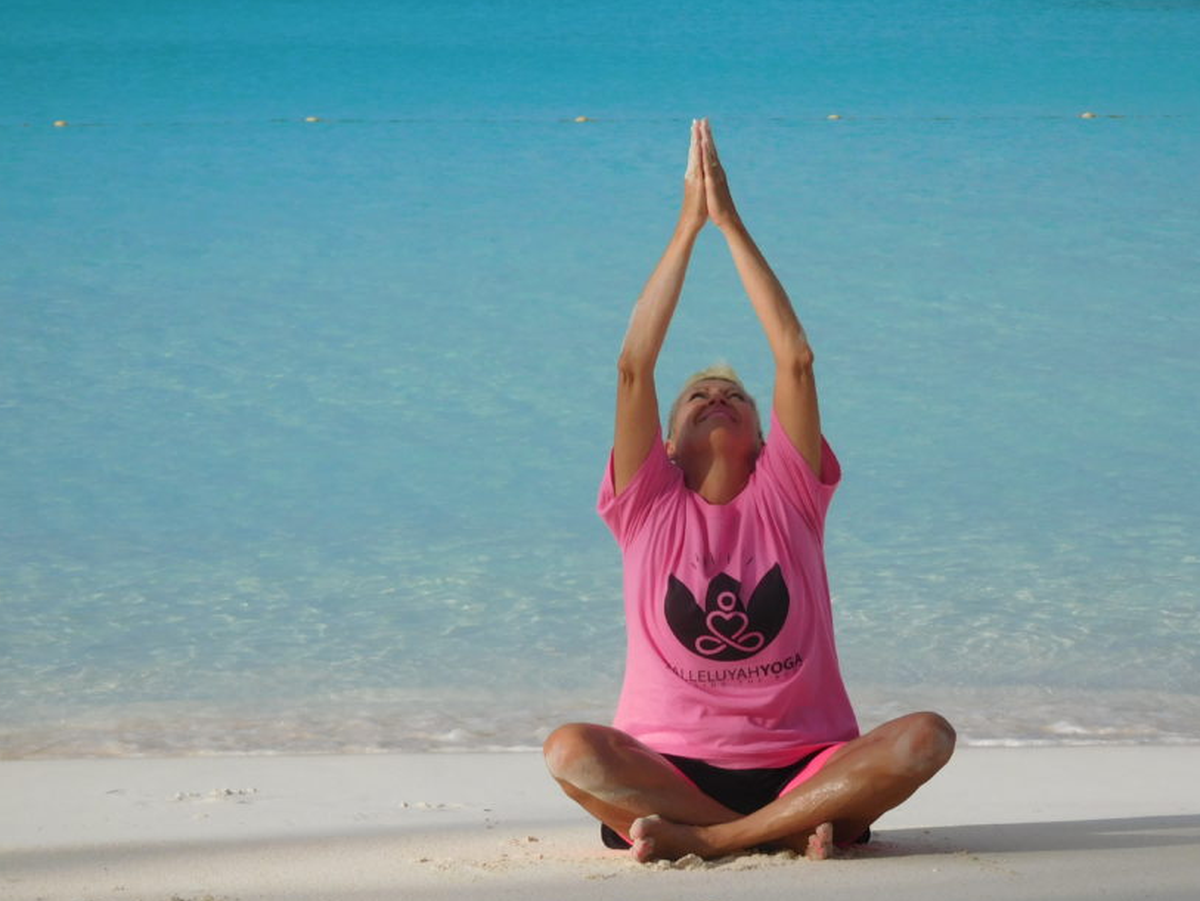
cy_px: 422
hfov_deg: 15.6
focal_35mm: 126
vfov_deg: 11.8
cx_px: 685
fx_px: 4369
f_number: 4.8
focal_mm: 17.8
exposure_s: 1/1500
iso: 125
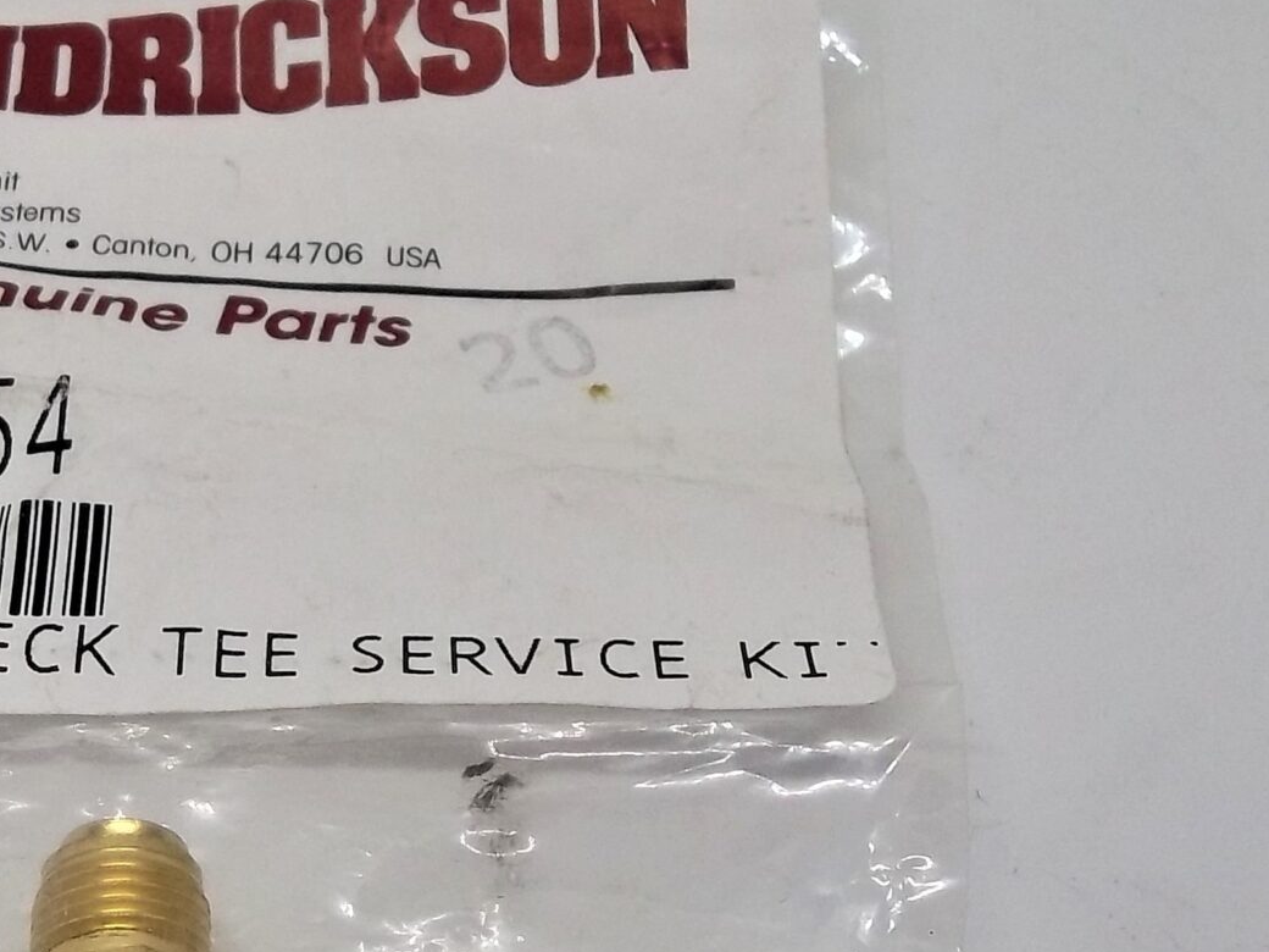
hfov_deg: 29.6
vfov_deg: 23.1
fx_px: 2310
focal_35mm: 63
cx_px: 148
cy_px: 674
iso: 80
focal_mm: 5.7
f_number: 2.9
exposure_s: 1/160
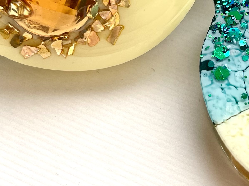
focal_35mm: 88
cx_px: 185
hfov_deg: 22.1
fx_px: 633
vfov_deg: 16.4
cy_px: 0
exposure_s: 1/123
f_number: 1.6
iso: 32
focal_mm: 5.1
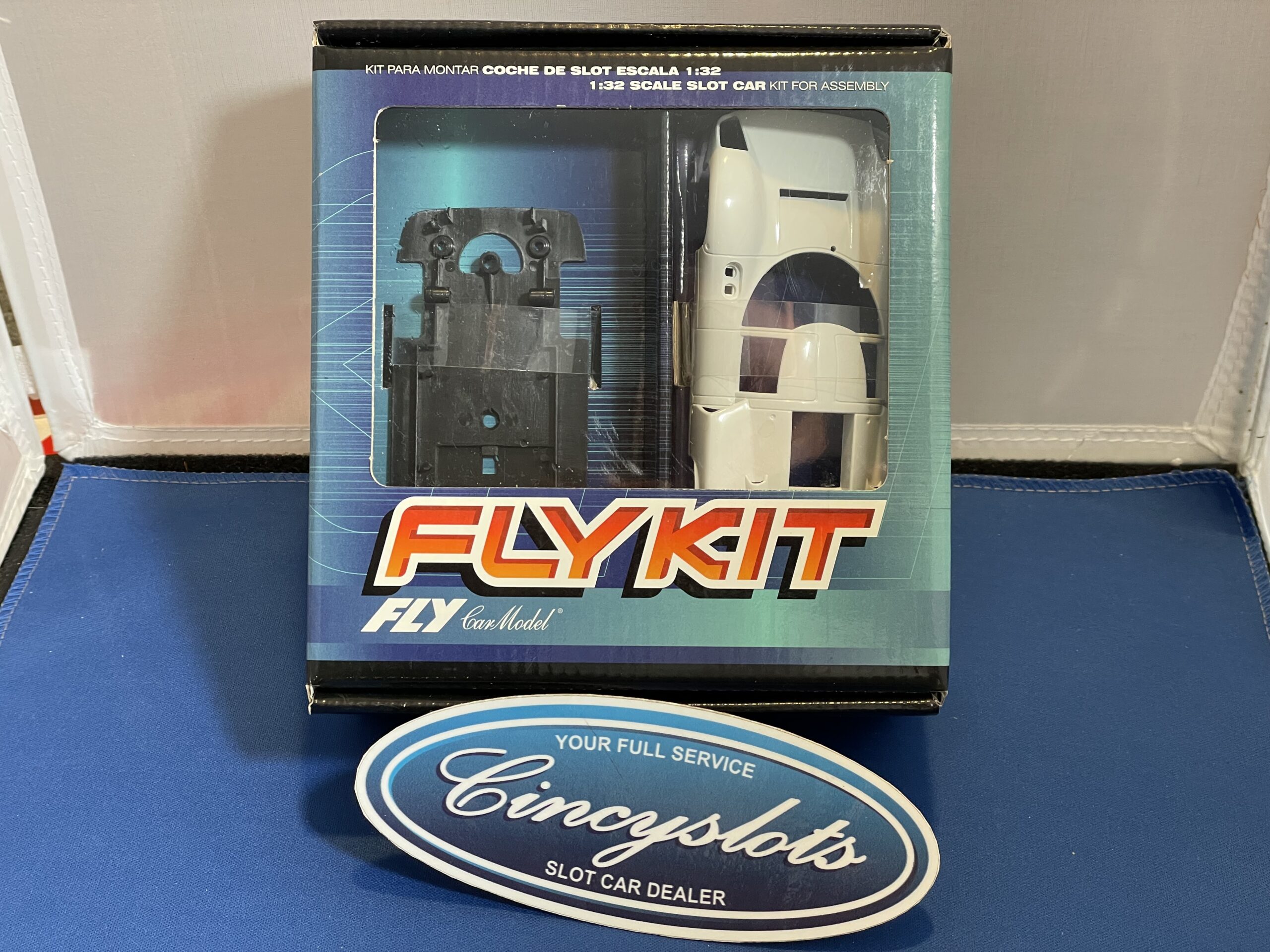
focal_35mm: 52
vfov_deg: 28.0
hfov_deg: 36.8
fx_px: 1908
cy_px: 476
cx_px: 635
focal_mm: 6
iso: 160
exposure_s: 1/60
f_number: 2
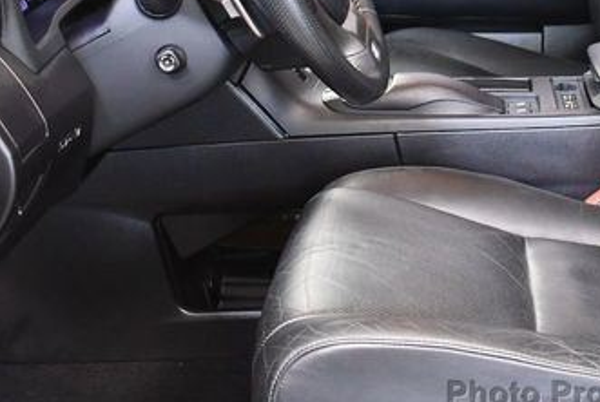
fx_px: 1419
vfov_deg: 15.9
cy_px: 41
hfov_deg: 23.7
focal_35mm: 85
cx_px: 421
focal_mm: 22
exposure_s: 1/60
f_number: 3.8
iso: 3200
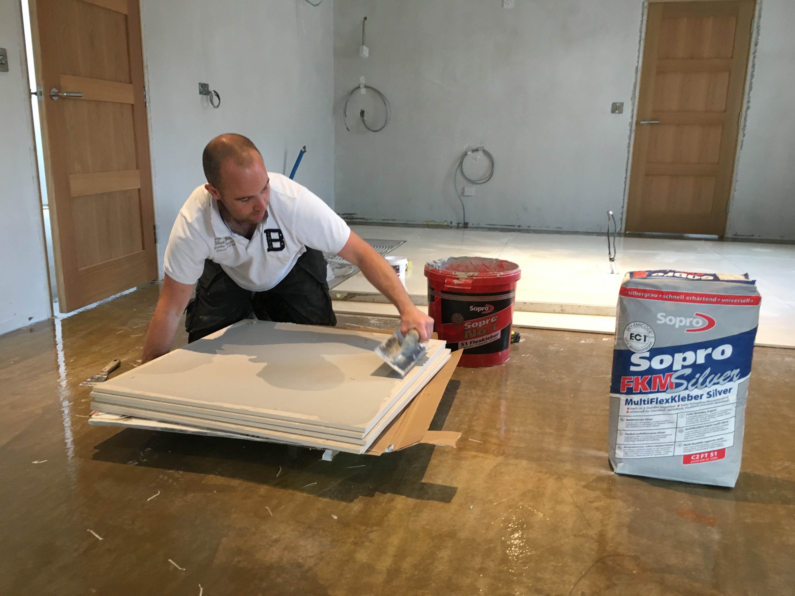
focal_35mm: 29
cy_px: 298
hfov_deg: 61.7
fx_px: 666
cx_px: 398
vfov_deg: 48.2
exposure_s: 1/33
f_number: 2.2
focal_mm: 4.15
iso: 125
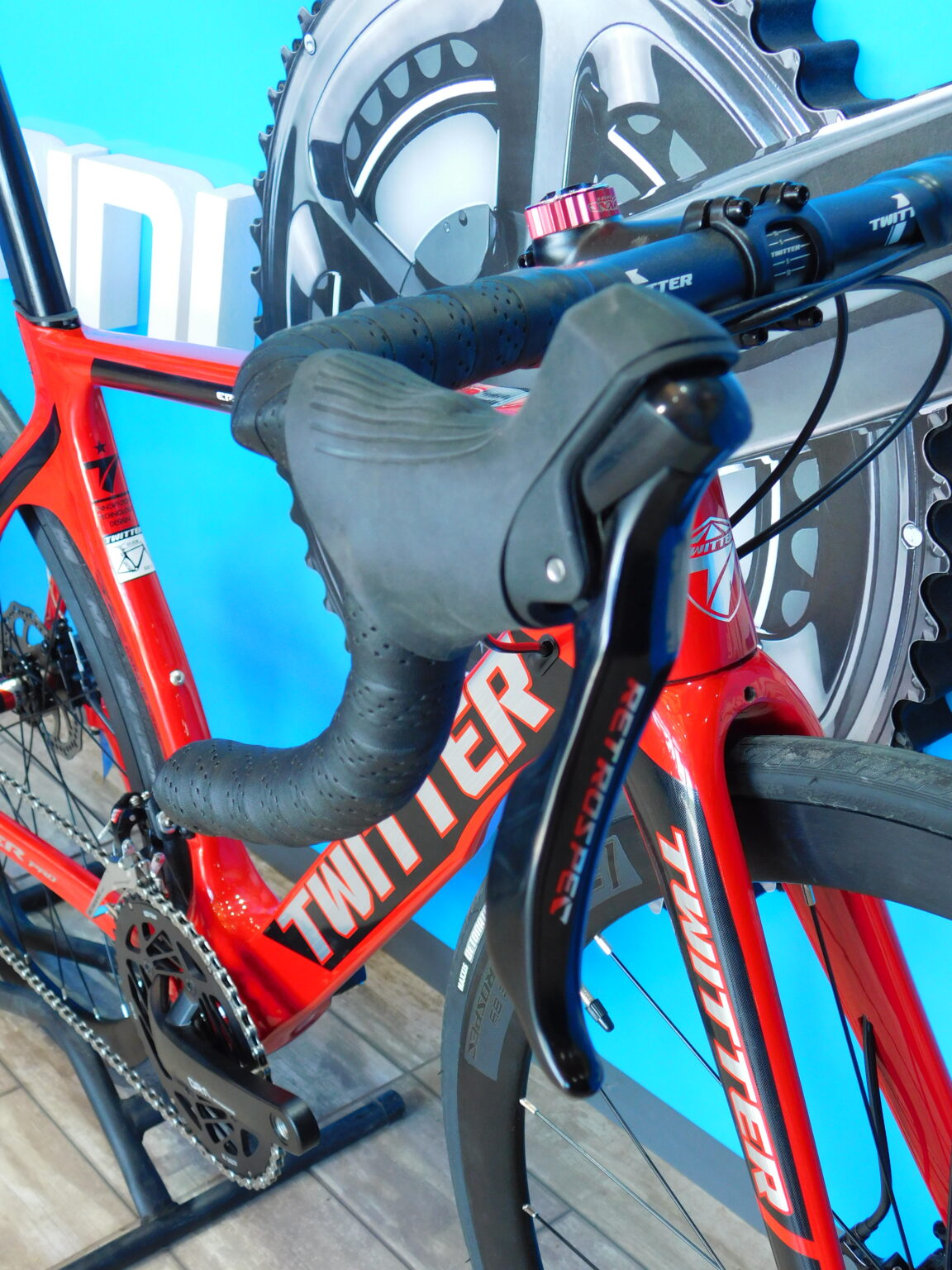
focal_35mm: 45
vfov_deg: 42.1
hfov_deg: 32.2
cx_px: 476
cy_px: 635
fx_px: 1650
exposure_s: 1/30
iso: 180
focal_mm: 8
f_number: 3.7
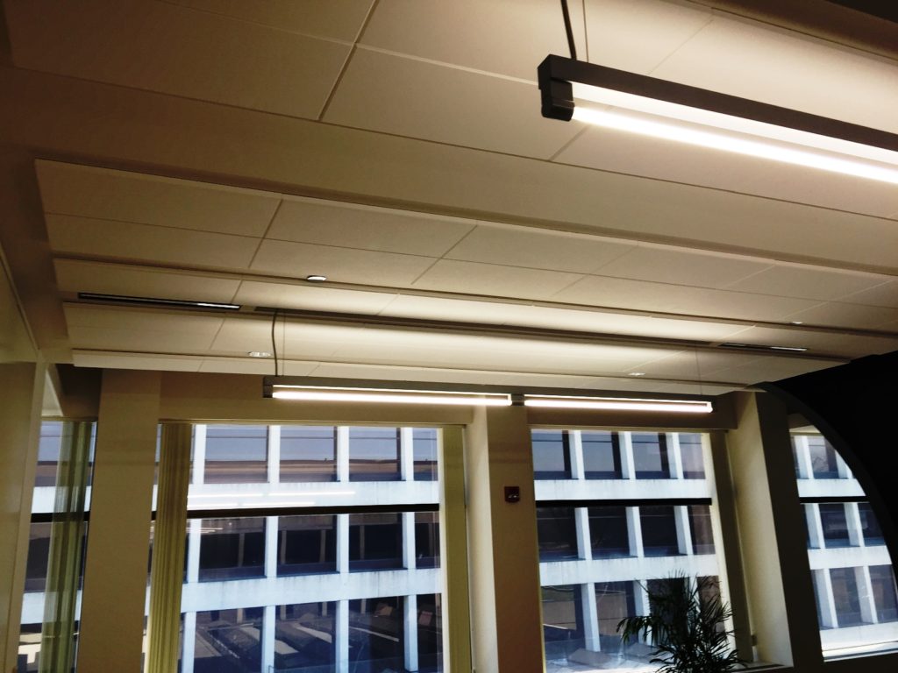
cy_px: 336
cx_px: 449
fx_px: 752
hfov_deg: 61.7
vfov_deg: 48.2
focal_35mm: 29
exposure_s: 1/40
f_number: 2.2
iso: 32
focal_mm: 4.15
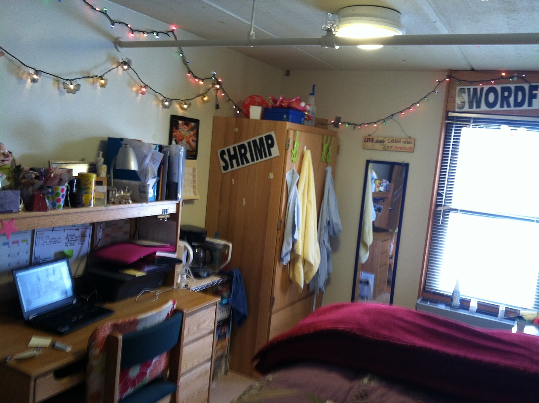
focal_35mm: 35
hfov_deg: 52.7
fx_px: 544
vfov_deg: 40.6
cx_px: 270
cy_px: 202
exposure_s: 1/15
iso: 100
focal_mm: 3.85
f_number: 2.8
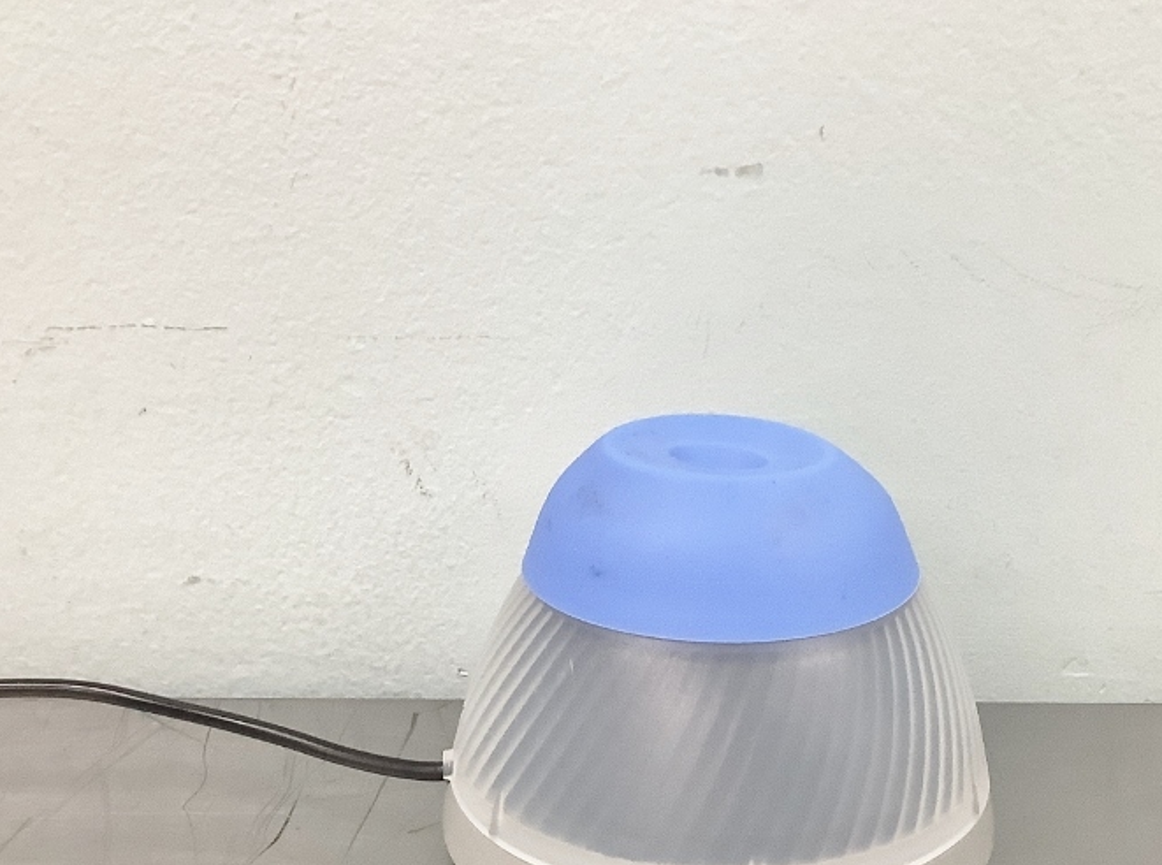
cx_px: 665
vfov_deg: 29.6
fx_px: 1607
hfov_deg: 39.7
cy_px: 666
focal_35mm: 48
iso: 160
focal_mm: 3.3
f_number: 2.4
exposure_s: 1/60
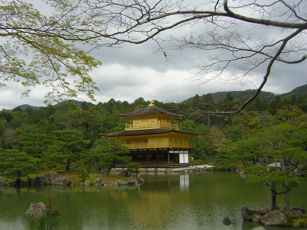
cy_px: 115
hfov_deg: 51.4
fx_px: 319
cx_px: 154
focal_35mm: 36
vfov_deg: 39.7
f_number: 5.2
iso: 50
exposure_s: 1/305
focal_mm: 4.7
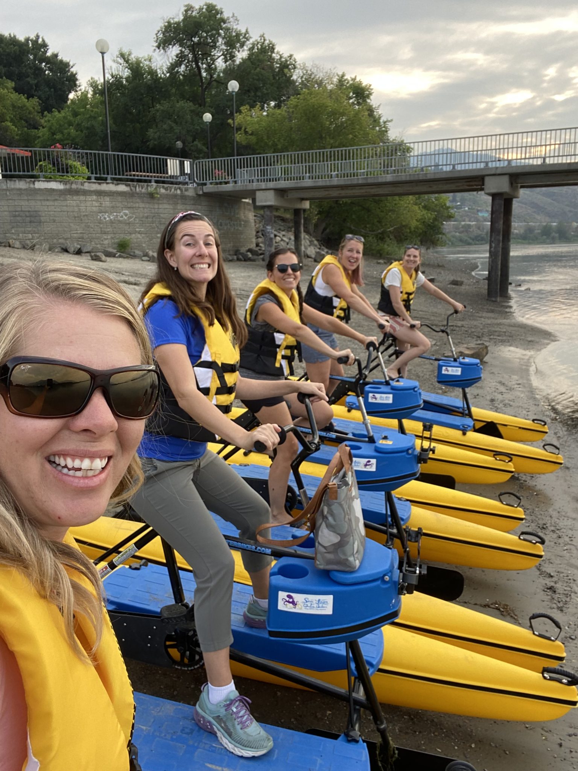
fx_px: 668
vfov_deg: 60.0
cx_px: 289
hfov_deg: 46.8
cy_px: 386
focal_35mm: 30
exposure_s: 1/122
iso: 32
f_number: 2.2
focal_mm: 2.71
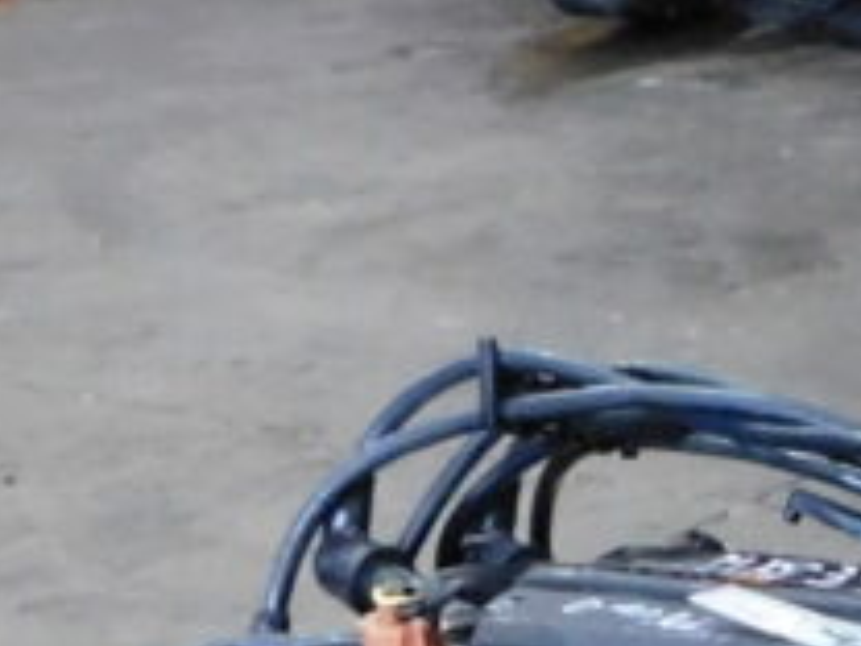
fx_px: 2811
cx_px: 1490
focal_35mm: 113
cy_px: 1354
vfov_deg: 11.6
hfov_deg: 15.3
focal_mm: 4
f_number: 3
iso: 400
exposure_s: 1/13
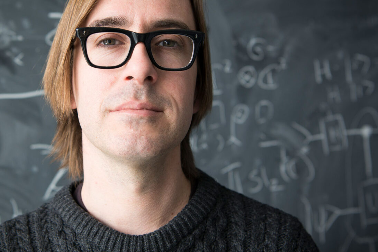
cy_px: 116
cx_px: 131
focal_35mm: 63
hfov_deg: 31.7
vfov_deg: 21.6
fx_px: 662
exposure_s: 1/125
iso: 250
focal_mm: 40
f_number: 4
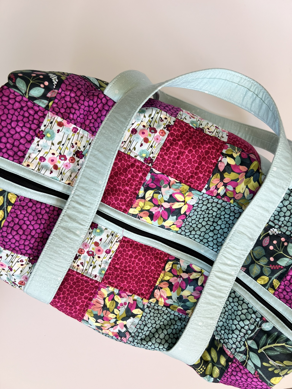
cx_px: 146
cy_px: 194
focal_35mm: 26
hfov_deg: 53.1
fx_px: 292
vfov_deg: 67.3
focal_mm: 5.7
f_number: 1.5
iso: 64
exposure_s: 1/121
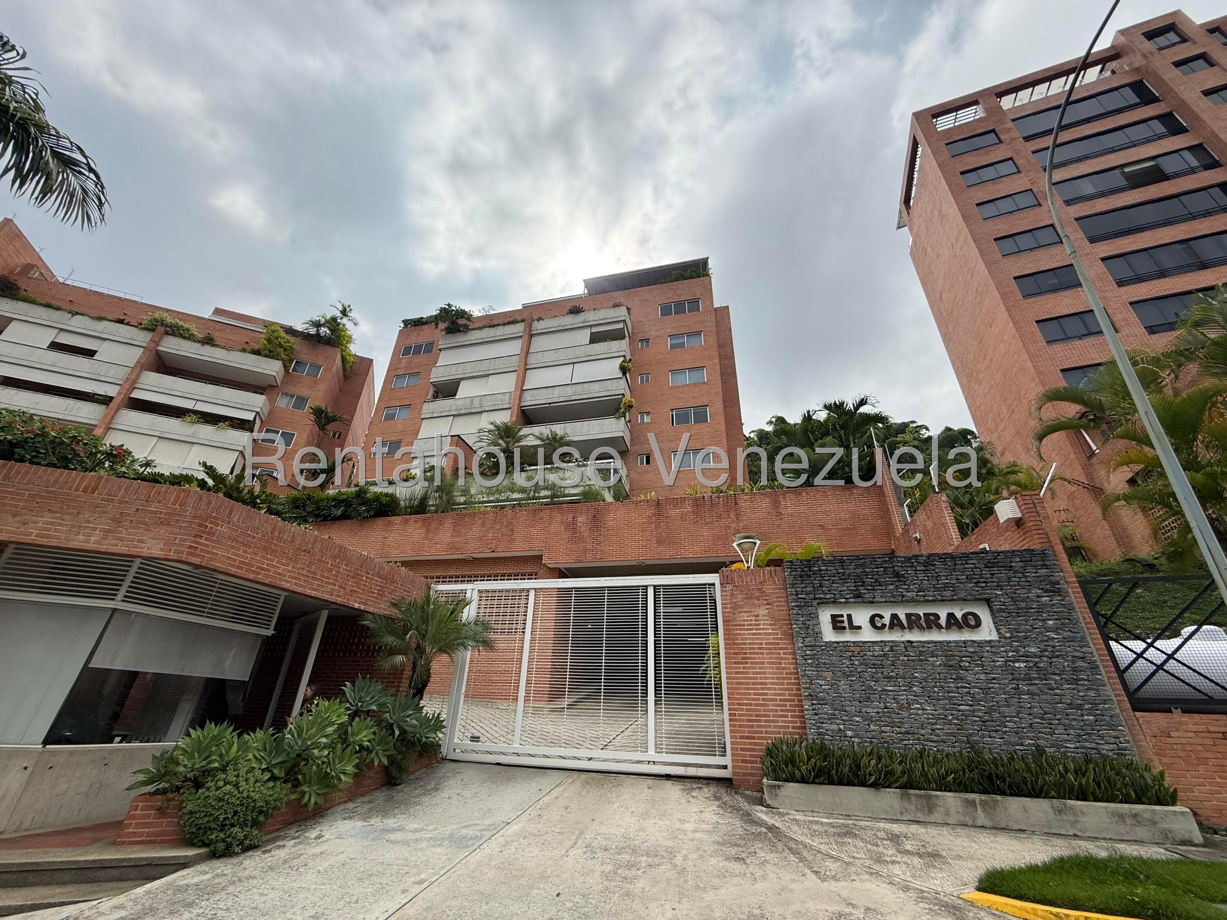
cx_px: 614
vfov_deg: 85.7
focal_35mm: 14
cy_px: 460
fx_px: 496
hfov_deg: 102.1
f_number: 2.2
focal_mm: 2.22
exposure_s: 1/2320
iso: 64
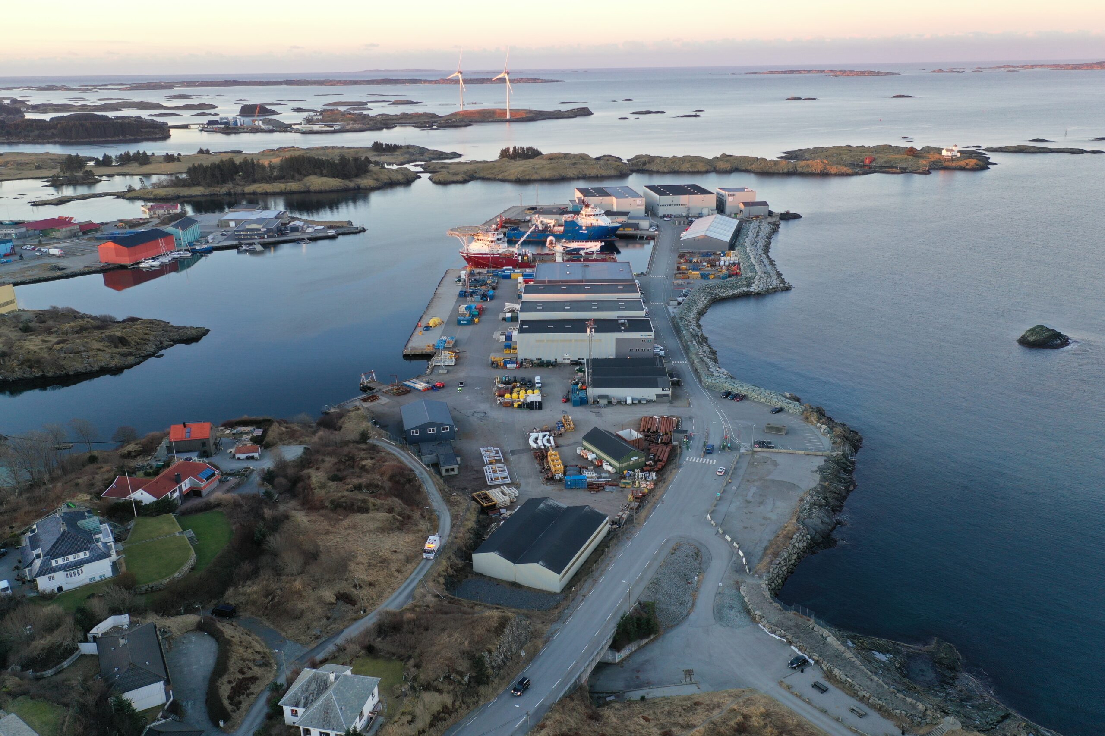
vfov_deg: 46.4
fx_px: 859
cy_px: 368
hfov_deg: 65.5
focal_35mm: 28
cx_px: 552
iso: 100
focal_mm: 10.26
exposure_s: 1/50
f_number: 3.5
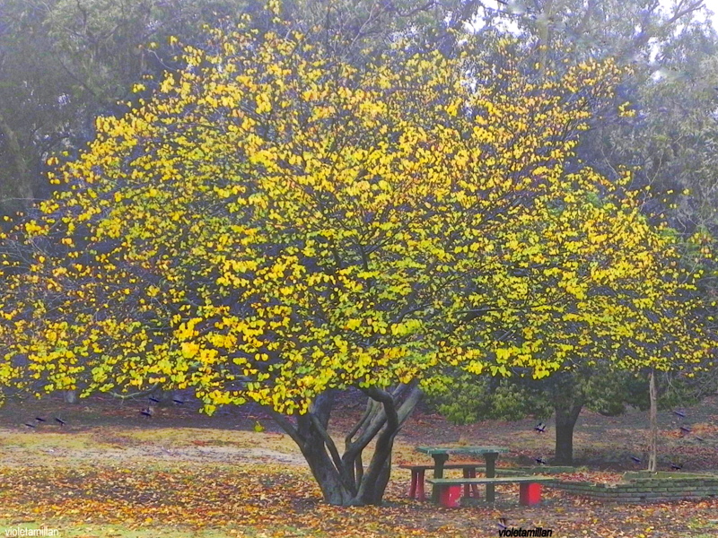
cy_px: 269
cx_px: 359
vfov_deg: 31.5
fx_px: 954
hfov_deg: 41.2
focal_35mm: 46
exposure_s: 1/128
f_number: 3.5
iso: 160
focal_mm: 8.2
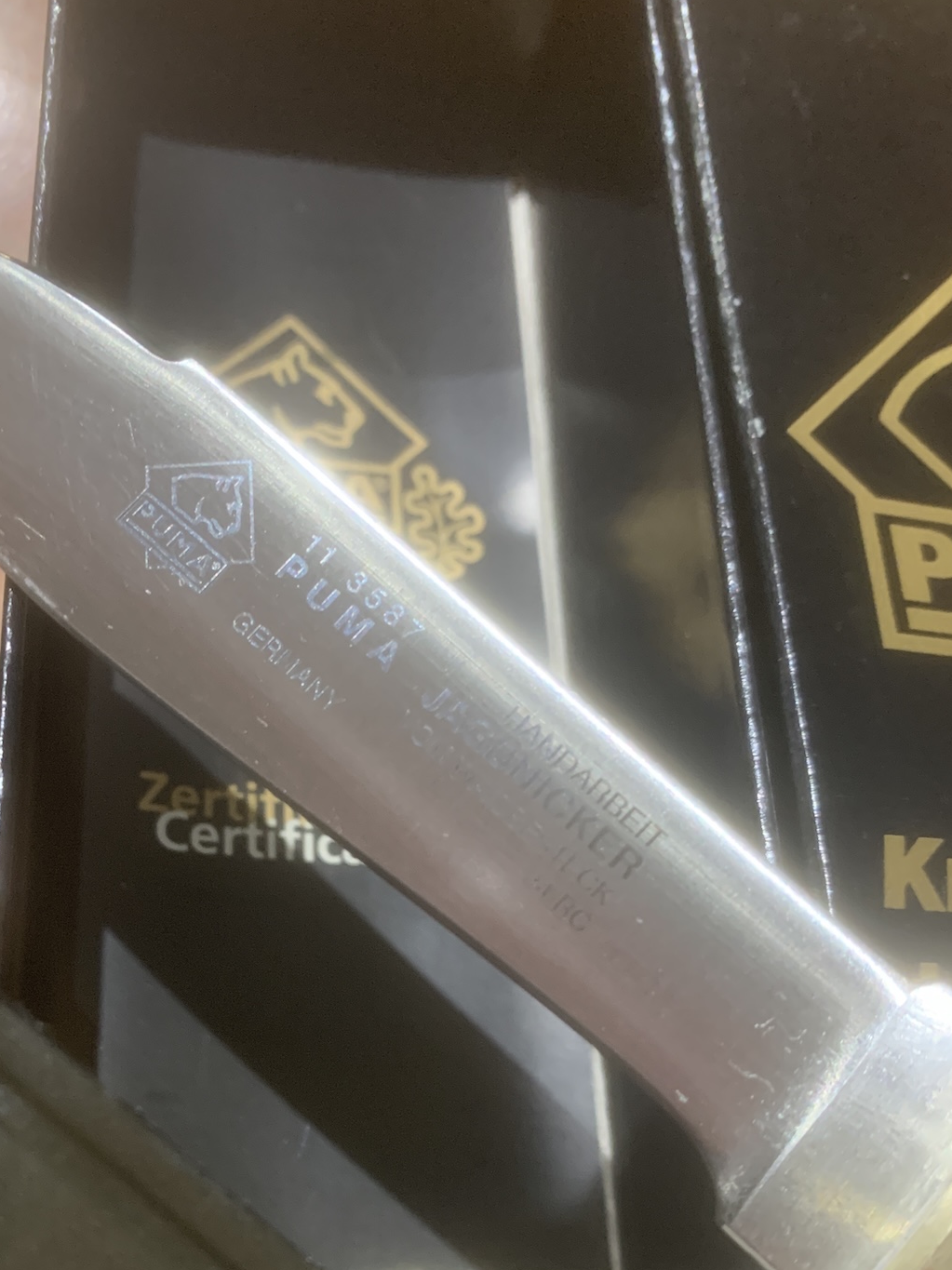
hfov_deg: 39.4
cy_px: 822
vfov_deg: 50.6
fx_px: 1321
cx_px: 371
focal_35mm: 36
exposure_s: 1/40
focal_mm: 4.25
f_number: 1.8
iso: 400
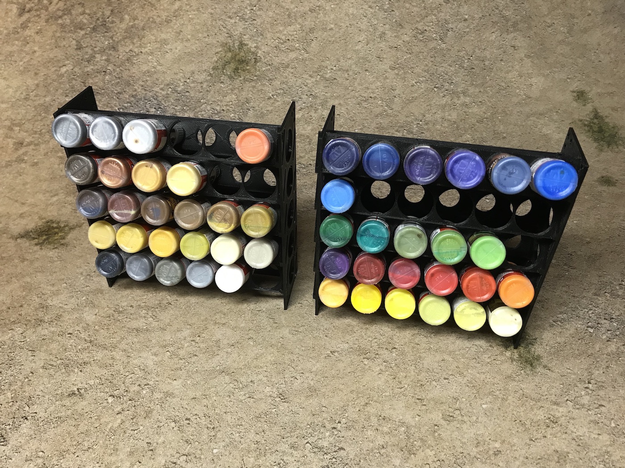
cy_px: 234
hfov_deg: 63.4
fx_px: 506
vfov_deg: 49.7
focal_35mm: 28
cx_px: 312
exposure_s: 1/17
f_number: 1.8
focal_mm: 3.99
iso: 40
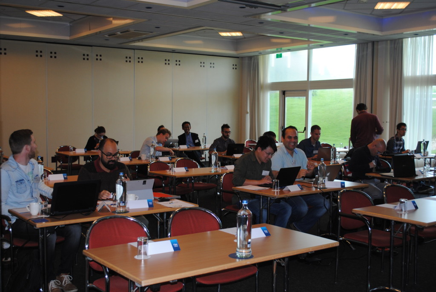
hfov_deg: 44.9
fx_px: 528
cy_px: 146
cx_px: 218
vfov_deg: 30.9
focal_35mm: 44
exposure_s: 1/60
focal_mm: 29
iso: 200
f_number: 4.5
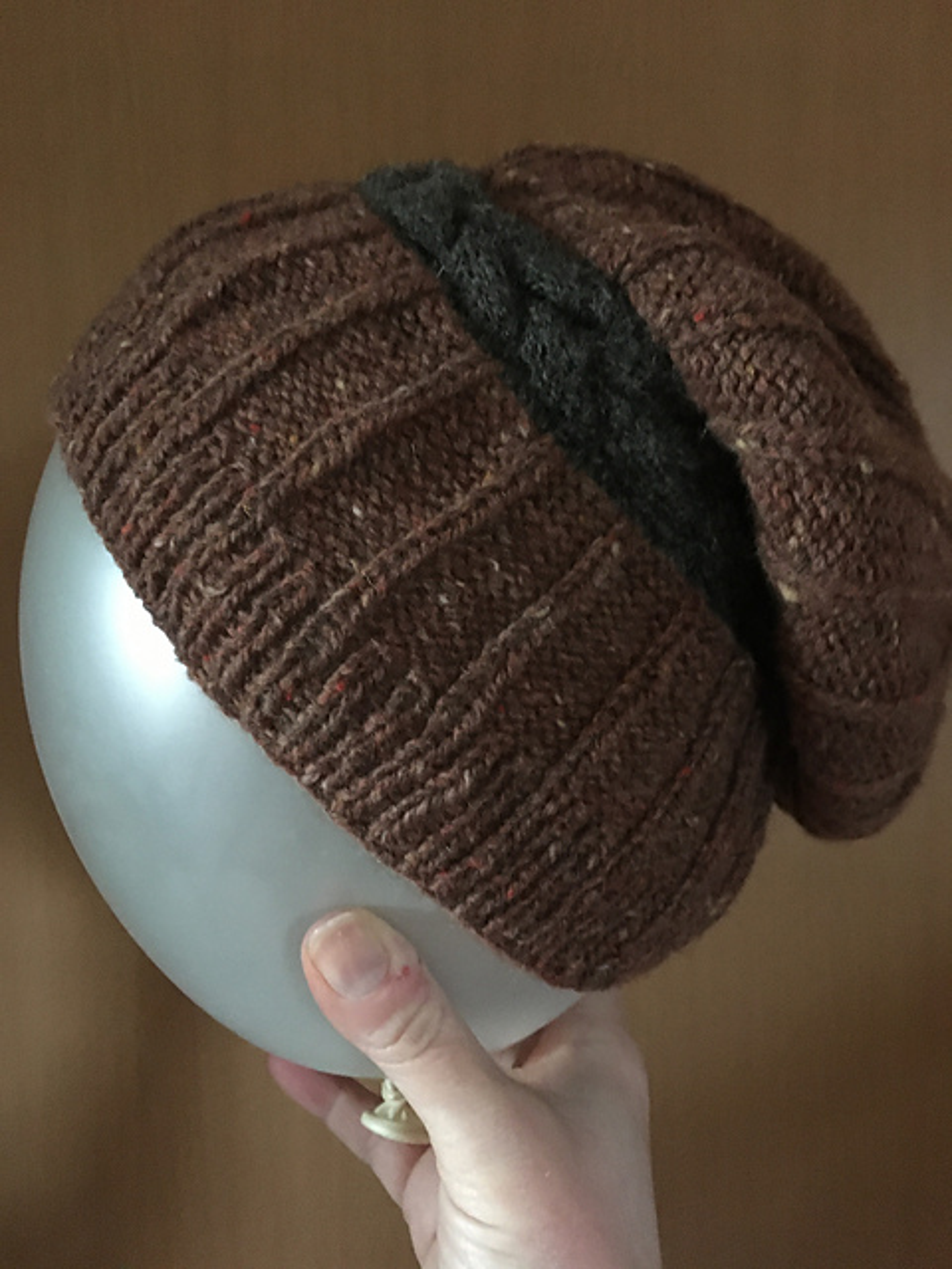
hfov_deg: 48.2
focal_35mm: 29
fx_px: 1063
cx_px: 476
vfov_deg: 61.7
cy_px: 634
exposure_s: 1/17
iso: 640
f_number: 2.2
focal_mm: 4.15
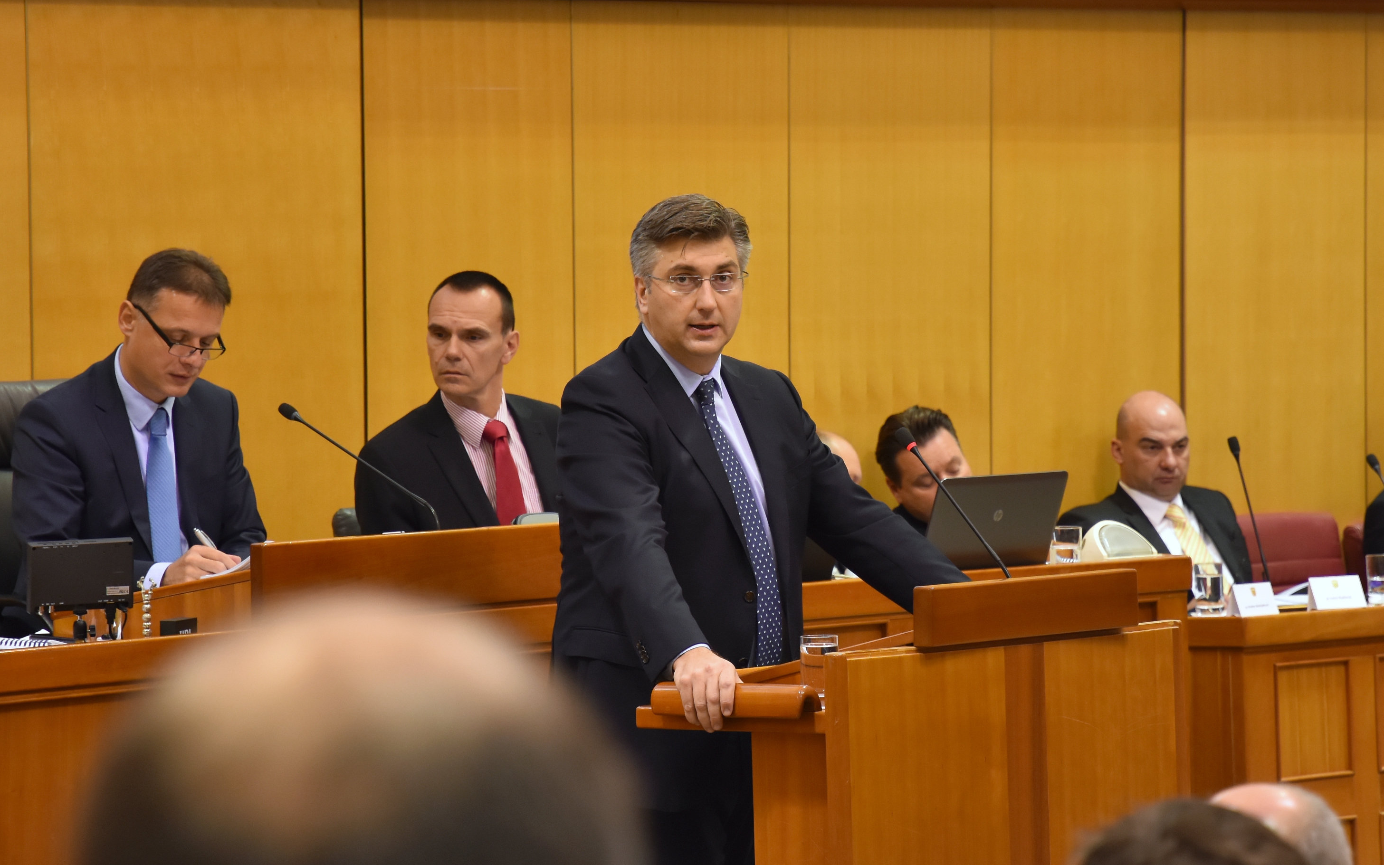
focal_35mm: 123
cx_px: 696
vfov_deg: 10.7
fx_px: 4640
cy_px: 423
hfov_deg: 17.0
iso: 800
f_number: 4
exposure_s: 1/60
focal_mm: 80
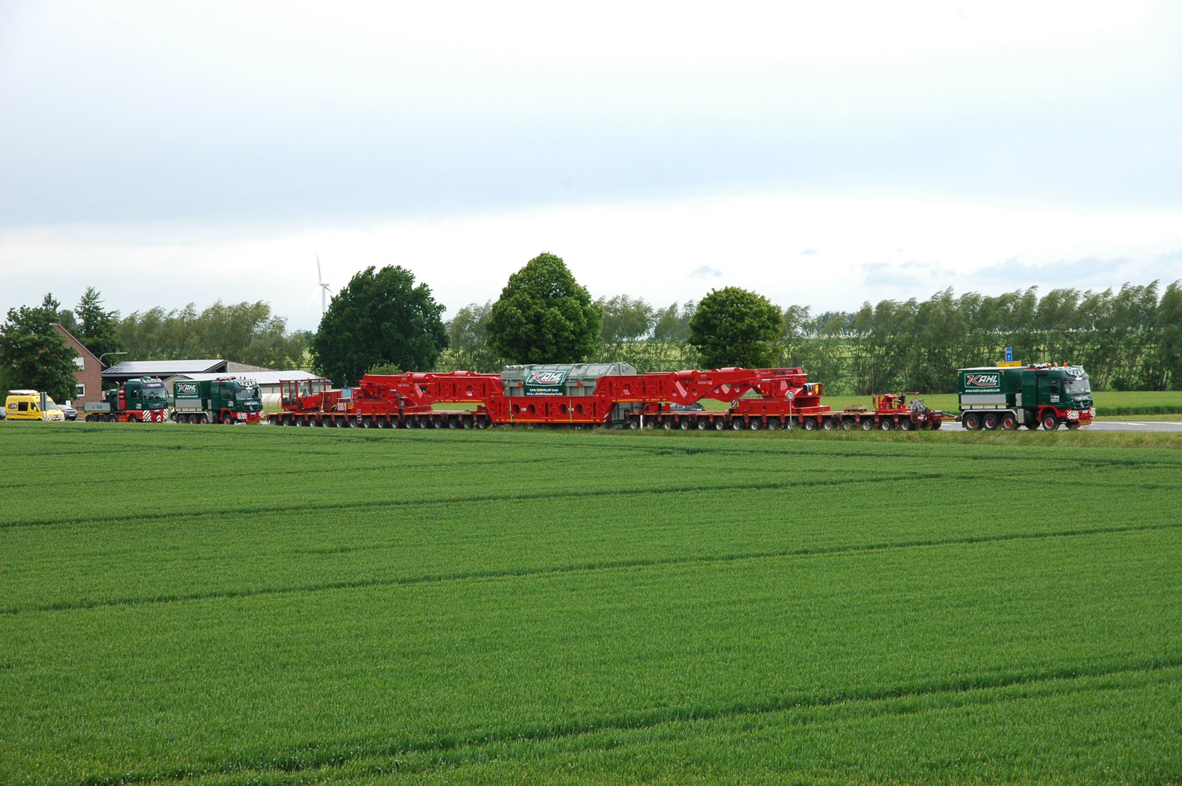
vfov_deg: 15.2
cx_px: 591
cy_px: 393
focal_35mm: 90
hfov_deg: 22.6
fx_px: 2953
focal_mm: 60
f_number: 9
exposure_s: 1/160
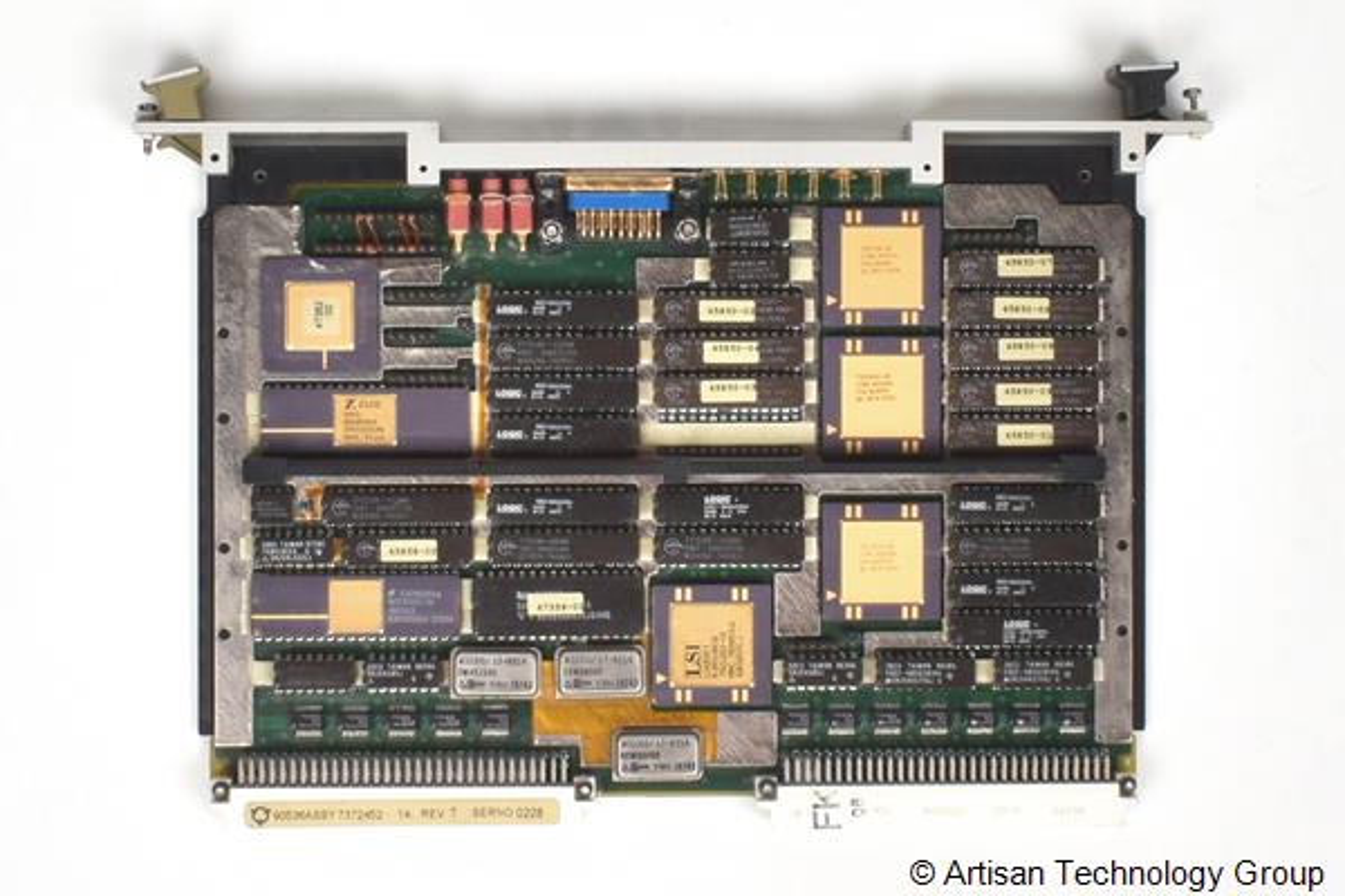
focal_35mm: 34
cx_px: 672
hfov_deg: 55.1
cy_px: 448
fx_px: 1289
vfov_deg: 38.4
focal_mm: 23
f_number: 16
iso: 250
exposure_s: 1/200
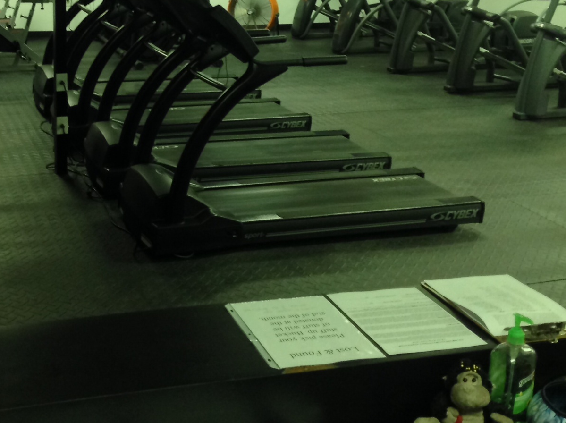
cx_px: 162
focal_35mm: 60
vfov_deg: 24.0
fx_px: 980
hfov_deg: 31.8
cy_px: 83
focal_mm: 4.28
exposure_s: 1/15
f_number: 2.4
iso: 200
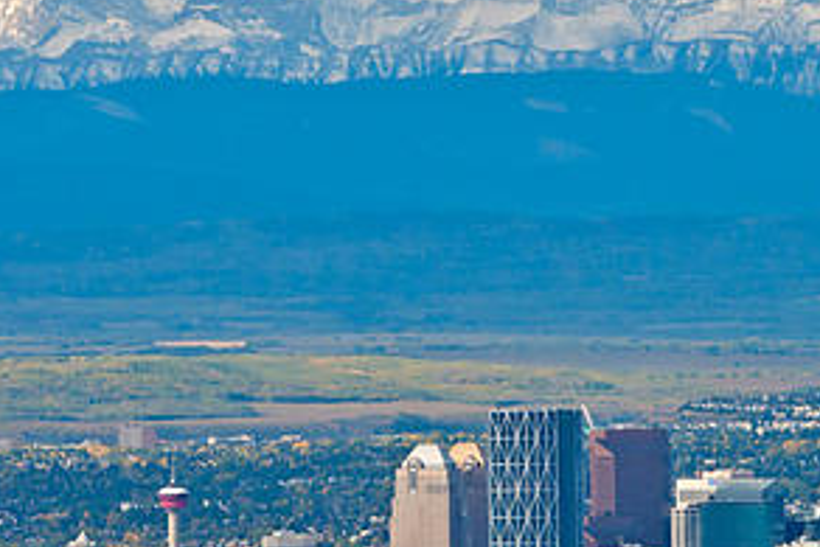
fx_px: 18003
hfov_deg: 2.6
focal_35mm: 790
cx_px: 264
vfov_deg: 1.7
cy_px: 540
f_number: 11
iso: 800
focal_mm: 200
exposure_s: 1/1000
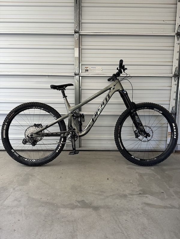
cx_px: 90
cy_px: 120
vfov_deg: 71.6
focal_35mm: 24
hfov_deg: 56.8
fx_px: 166
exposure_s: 1/120
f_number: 1.78
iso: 200
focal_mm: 6.86
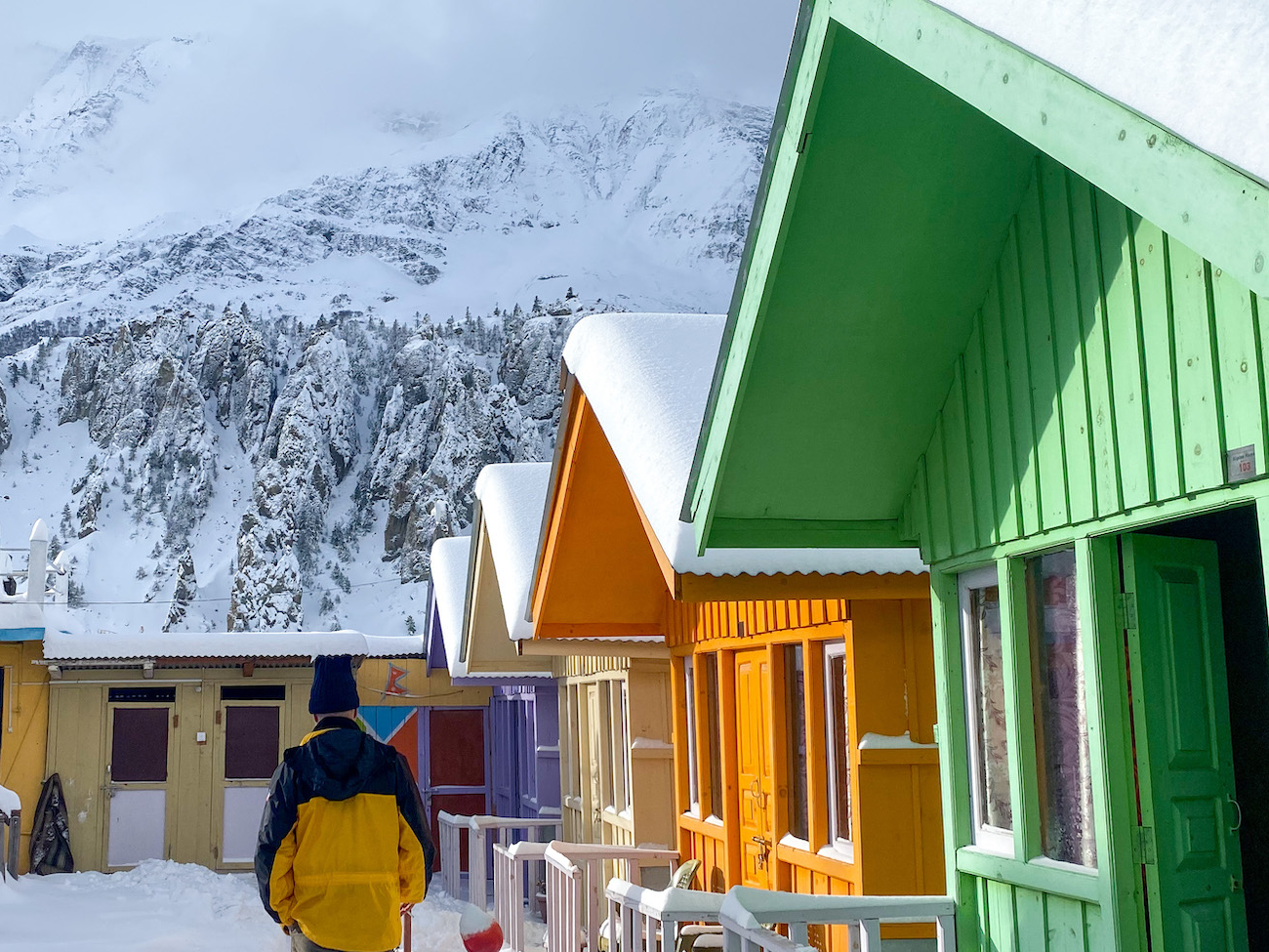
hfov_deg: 46.0
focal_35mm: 40
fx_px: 1466
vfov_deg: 35.9
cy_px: 506
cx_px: 411
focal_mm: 4.25
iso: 32
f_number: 1.8
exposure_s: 1/3000
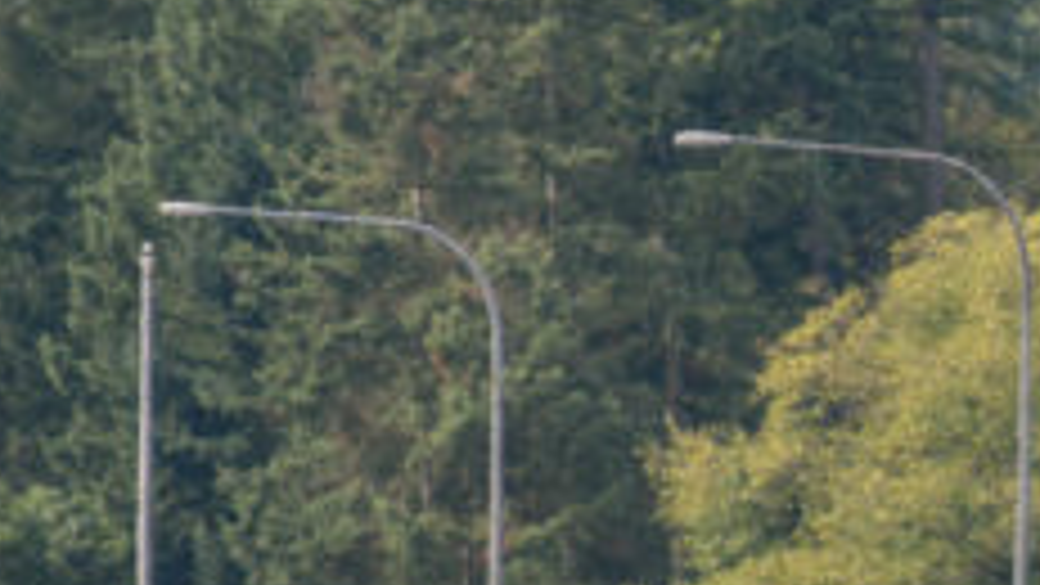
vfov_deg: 0.7
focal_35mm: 1838
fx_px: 50692
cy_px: 558
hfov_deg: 1.2
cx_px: 1738
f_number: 7.1
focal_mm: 300
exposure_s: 1/200
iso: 200
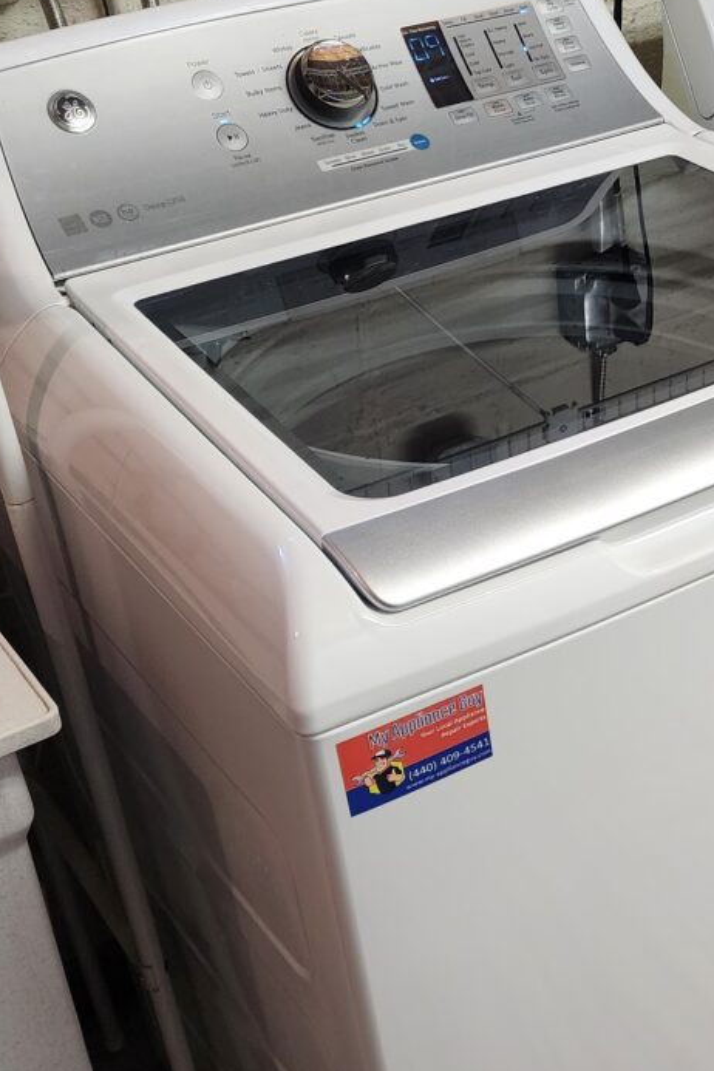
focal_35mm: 53
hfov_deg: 24.2
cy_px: 620
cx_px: 742
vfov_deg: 37.4
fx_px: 1577
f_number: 1.8
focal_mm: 6.4
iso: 250
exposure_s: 1/120
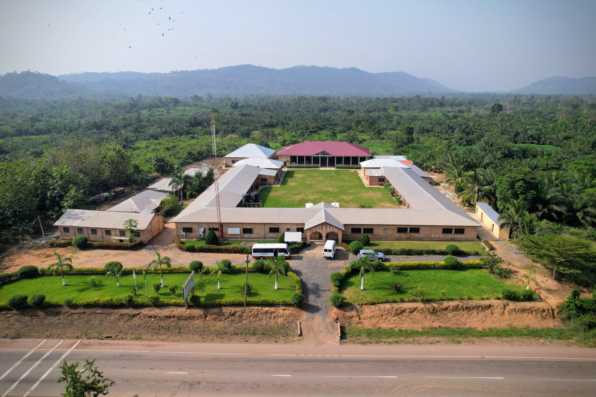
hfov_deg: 78.6
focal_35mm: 22
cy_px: 198
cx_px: 298
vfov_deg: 57.2
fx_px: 364
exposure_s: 1/2500
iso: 130
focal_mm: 8.38
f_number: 2.8
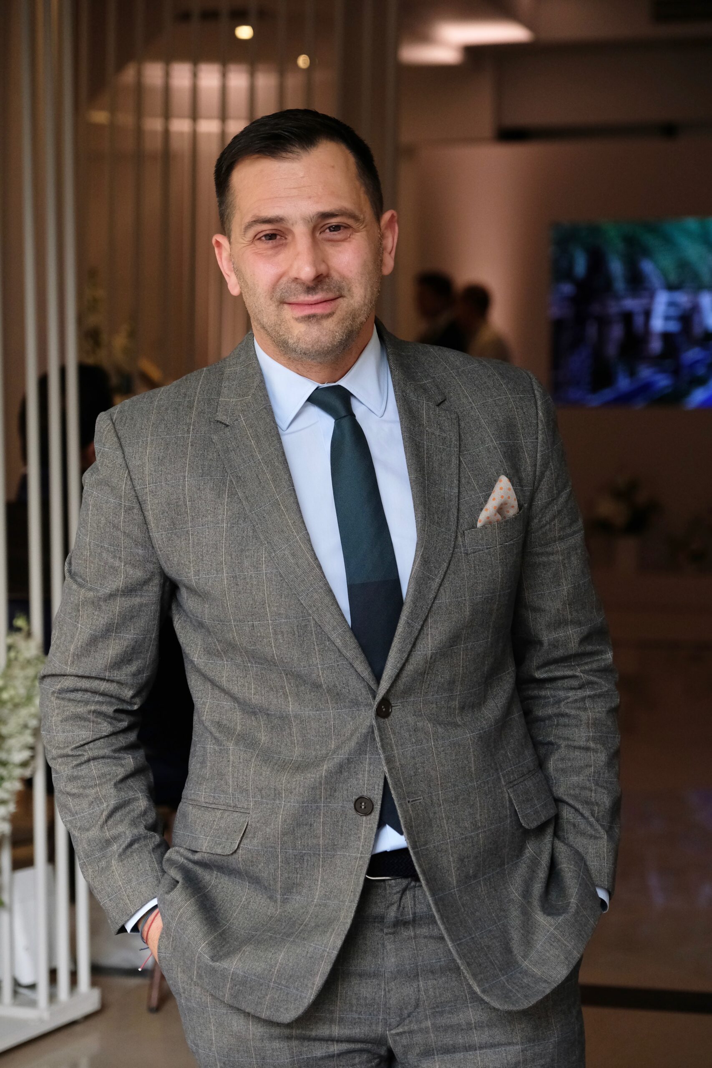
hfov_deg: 16.5
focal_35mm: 83
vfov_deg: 24.5
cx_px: 356
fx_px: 2462
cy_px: 534
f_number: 2.8
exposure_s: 1/1300
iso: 1600
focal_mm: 55
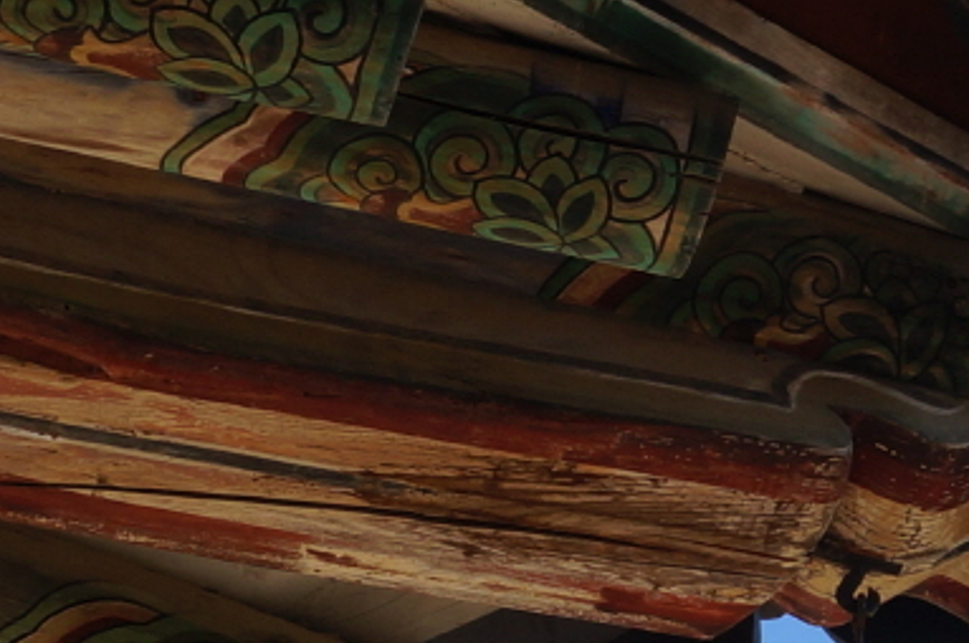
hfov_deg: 7.6
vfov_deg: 5.0
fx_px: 7282
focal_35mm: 271
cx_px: 549
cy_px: 1363
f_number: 11
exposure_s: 1/80
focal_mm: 36
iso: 100
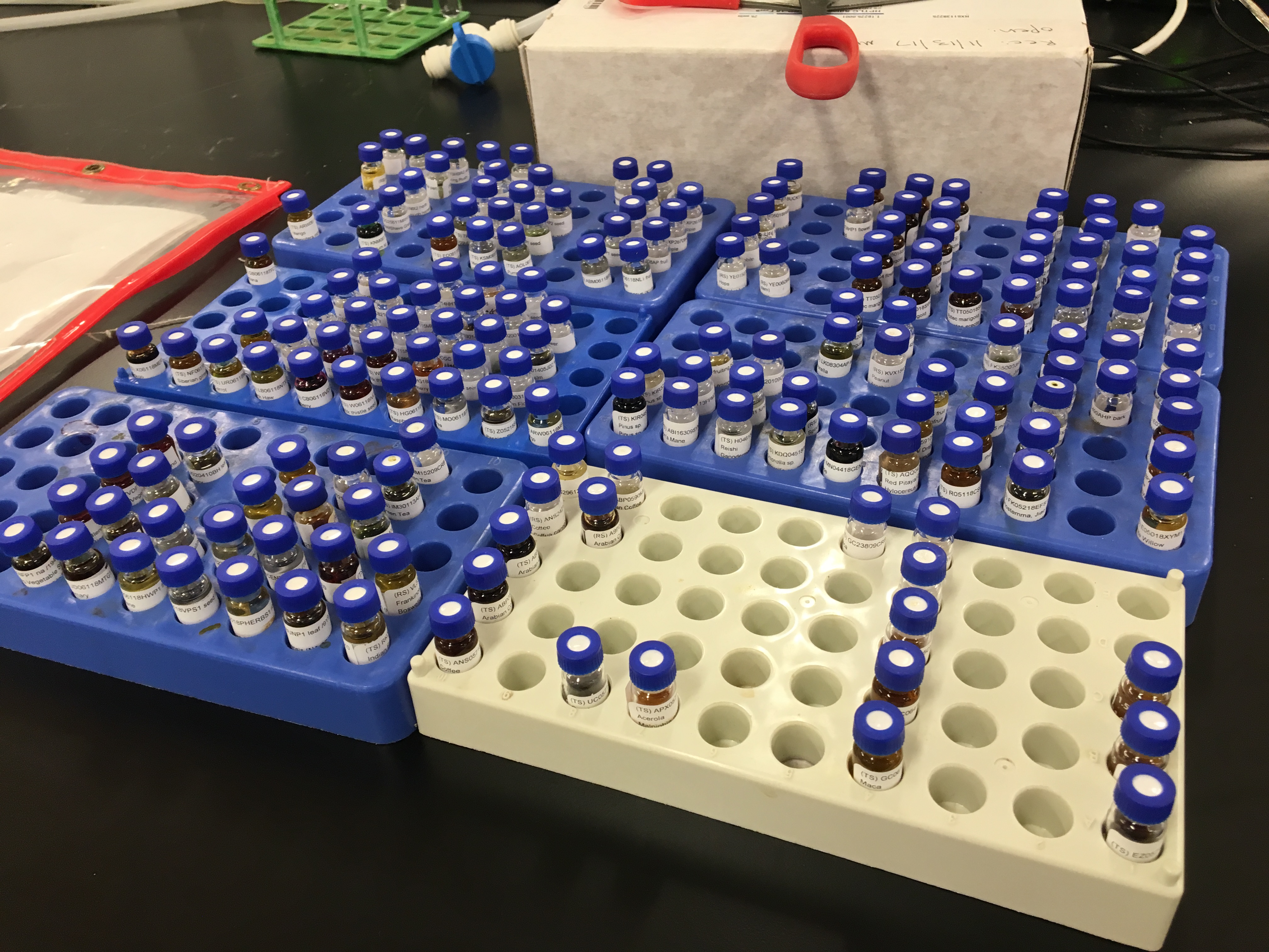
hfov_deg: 61.7
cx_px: 634
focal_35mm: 29
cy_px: 476
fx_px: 1063
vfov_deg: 48.2
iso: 32
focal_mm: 4.15
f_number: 2.2
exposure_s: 1/30
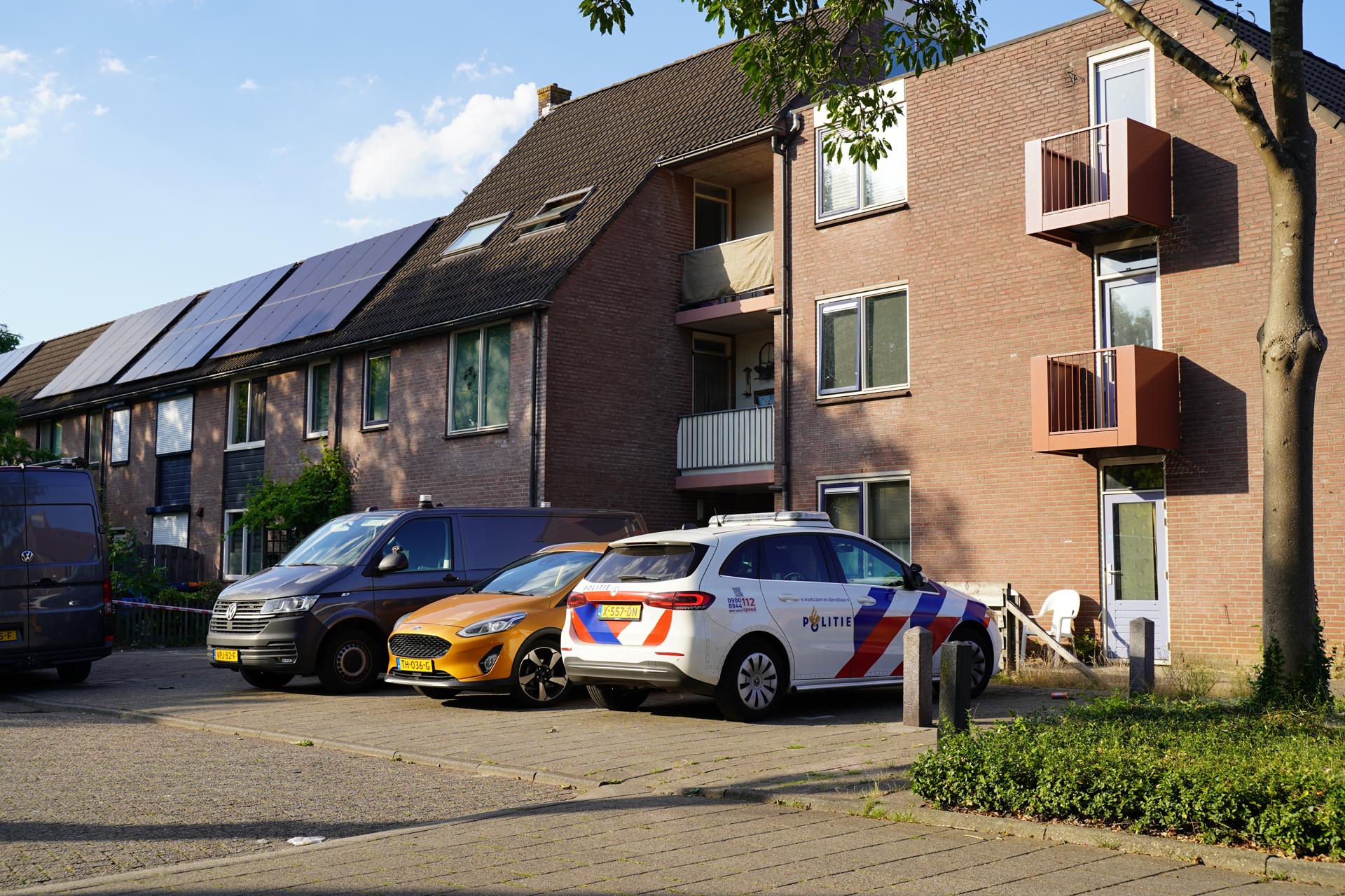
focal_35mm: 40
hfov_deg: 48.5
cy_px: 448
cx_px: 672
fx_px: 1494
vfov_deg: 33.4
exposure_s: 1/320
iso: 100
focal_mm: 40
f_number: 5
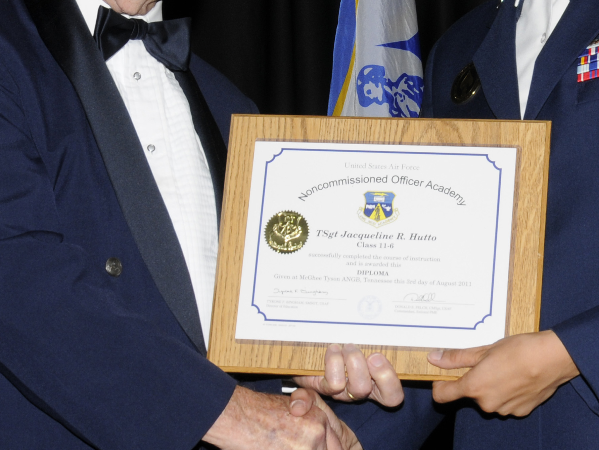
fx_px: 2096
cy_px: 111
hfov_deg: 16.3
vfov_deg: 12.2
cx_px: 261
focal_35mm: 121
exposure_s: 1/60
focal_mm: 35
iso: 200
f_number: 11
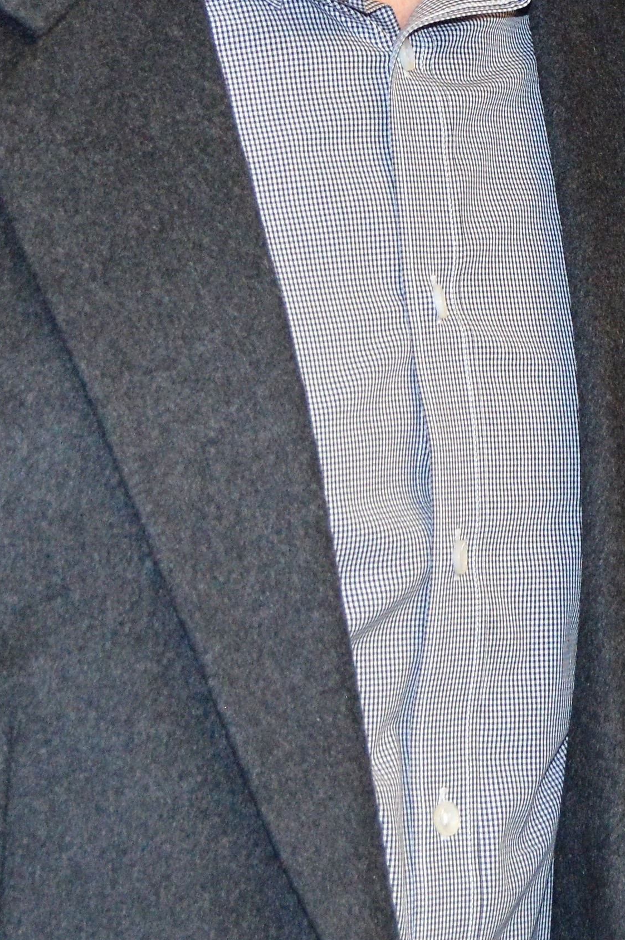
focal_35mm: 110
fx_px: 2875
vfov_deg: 18.1
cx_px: 677
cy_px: 18
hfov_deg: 12.2
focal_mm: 31
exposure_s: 1/60
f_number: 4.2
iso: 1250
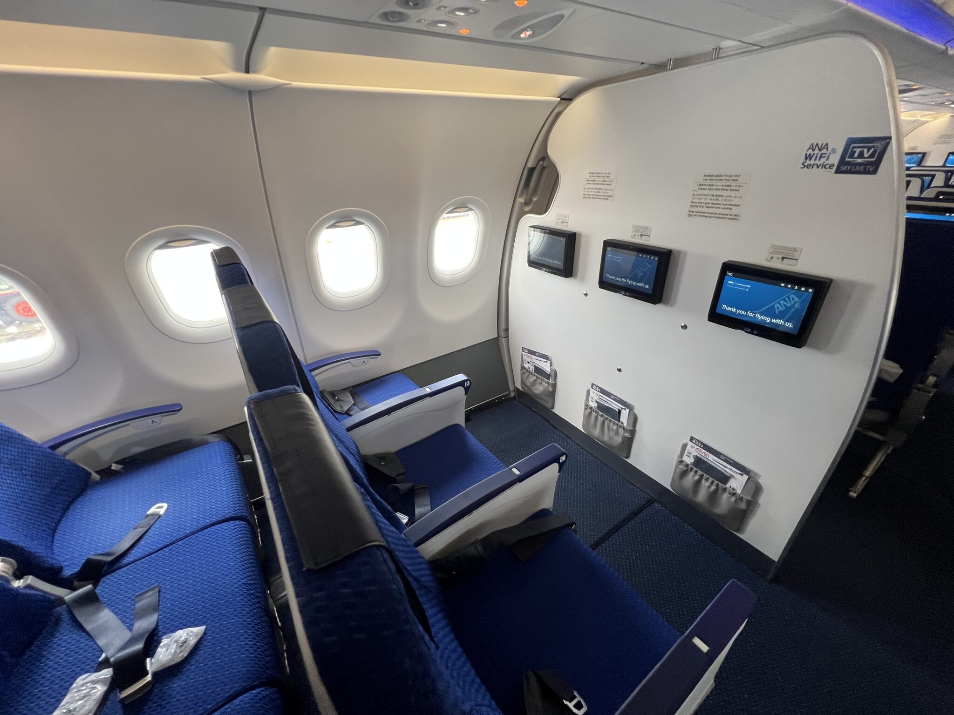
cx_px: 477
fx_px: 358
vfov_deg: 89.9
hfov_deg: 106.2
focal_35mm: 13
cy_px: 358
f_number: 1.8
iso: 125
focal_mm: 1.57
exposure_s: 1/92
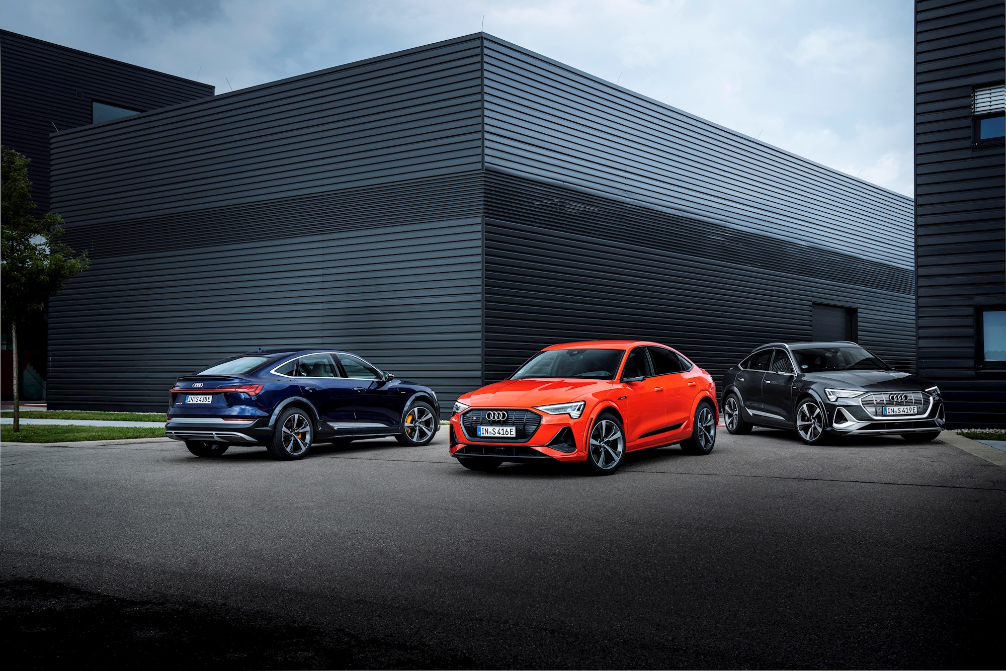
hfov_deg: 48.5
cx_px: 503
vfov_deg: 33.4
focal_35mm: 40
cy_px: 336
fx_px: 1118
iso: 80
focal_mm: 40
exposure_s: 1/30
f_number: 6.3
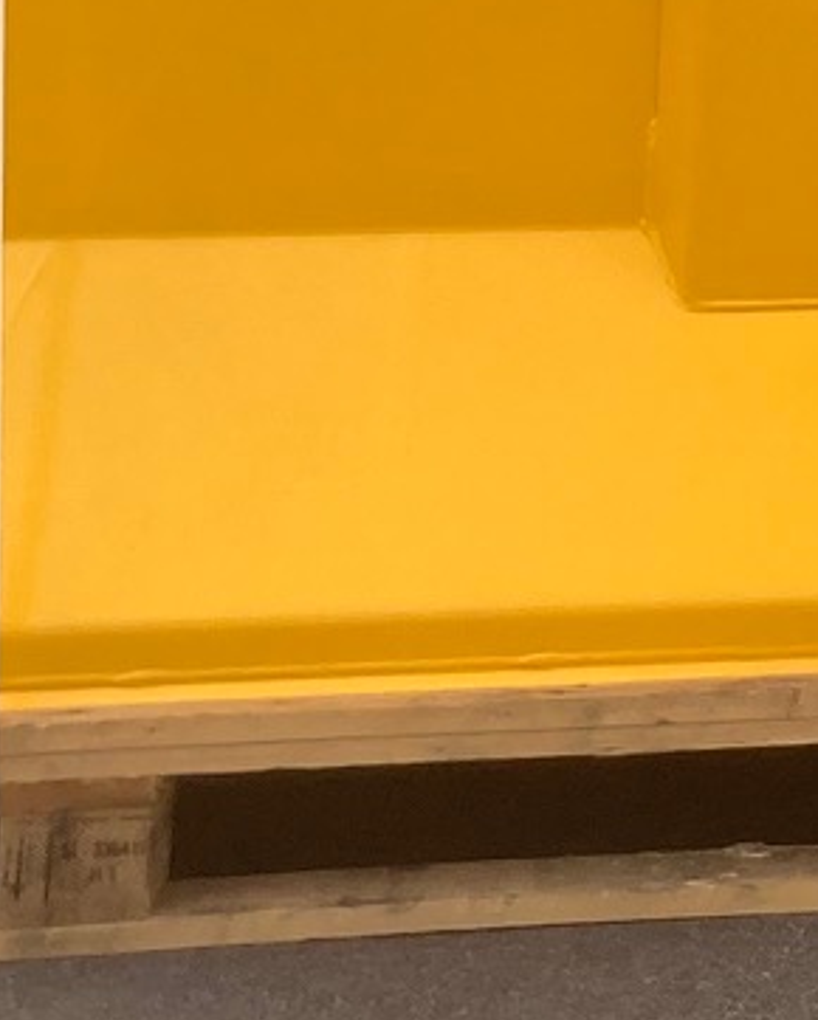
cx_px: 2053
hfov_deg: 9.0
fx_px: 4596
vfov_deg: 11.9
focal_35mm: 152
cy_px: -704
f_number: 1.8
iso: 20
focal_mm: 3.99
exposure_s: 1/1263
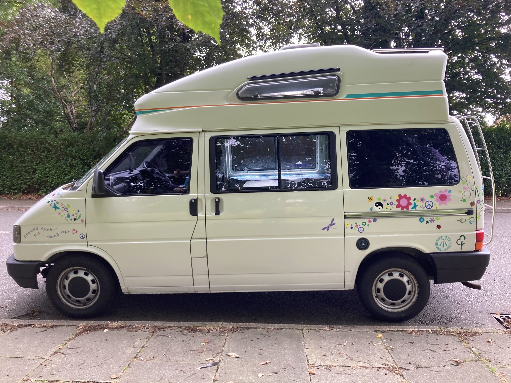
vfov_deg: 49.7
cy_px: 192
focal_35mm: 28
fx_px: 413
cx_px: 256
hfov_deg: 63.4
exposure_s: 1/121
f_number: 1.8
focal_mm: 3.99
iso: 64
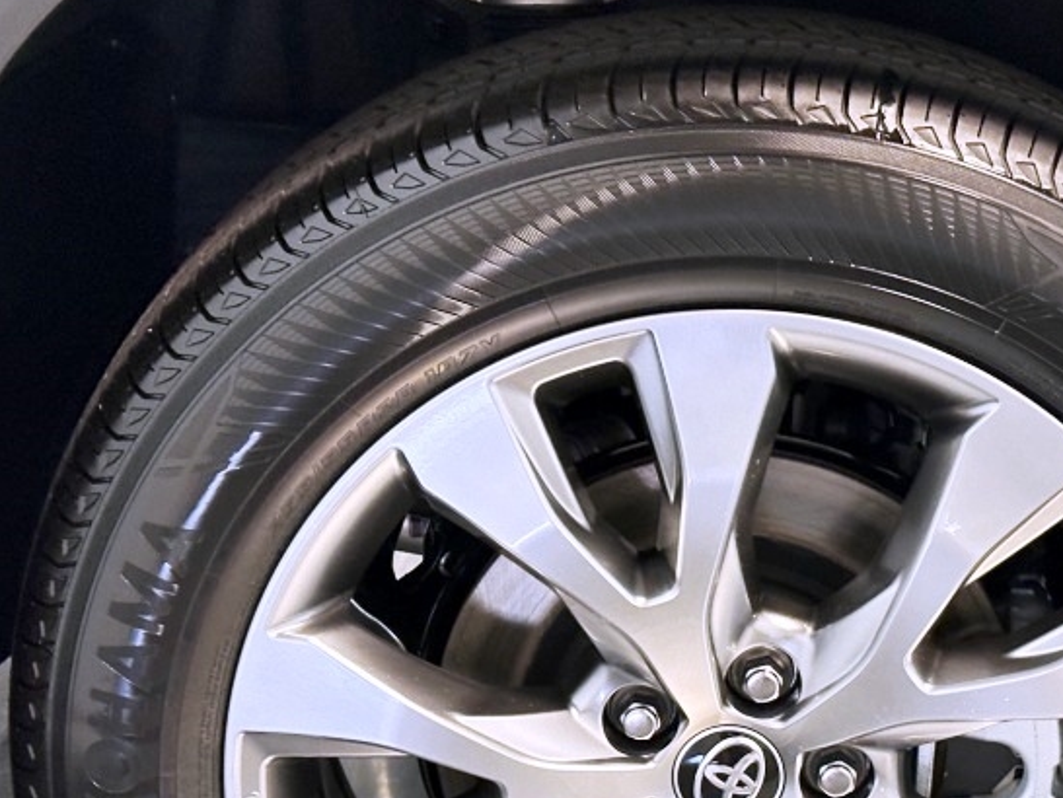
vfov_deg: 16.2
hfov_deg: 21.7
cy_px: 738
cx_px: 715
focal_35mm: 90
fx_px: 2765
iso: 500
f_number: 1.78
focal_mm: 6.86
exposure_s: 1/30
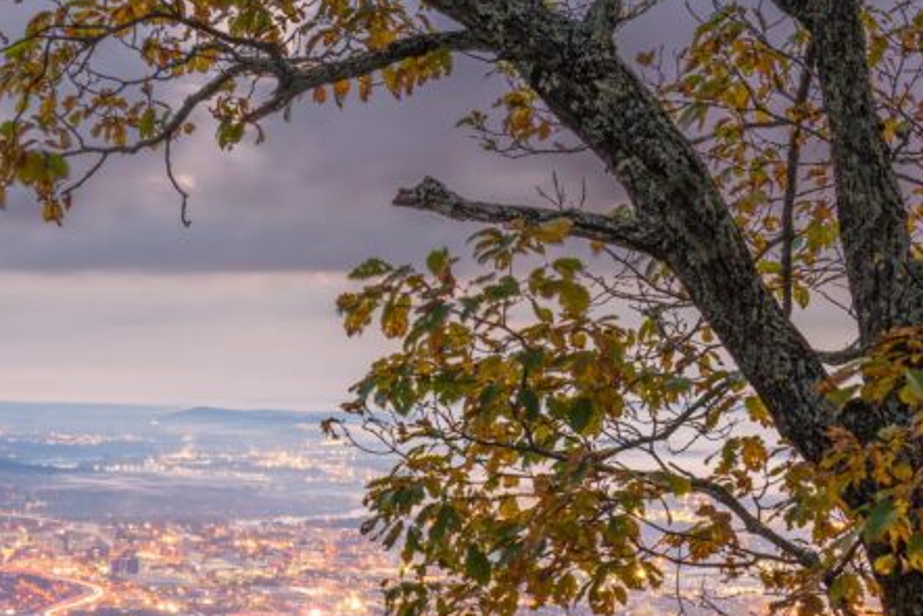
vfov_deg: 16.5
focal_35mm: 81
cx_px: 159
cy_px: 621
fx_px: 2077
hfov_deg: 24.6
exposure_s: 30
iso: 64
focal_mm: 35
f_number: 10
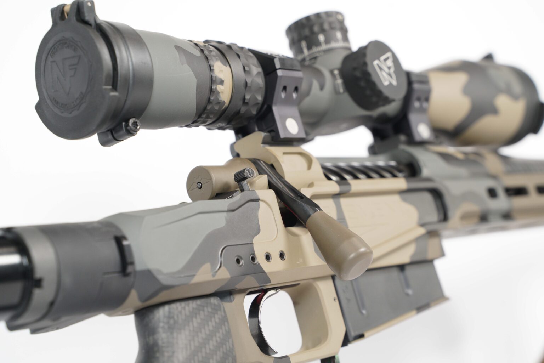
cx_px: 272
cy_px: 182
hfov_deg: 31.4
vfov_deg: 21.3
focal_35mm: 64
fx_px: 967
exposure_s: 1/80
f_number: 7.1
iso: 1000
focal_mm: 64
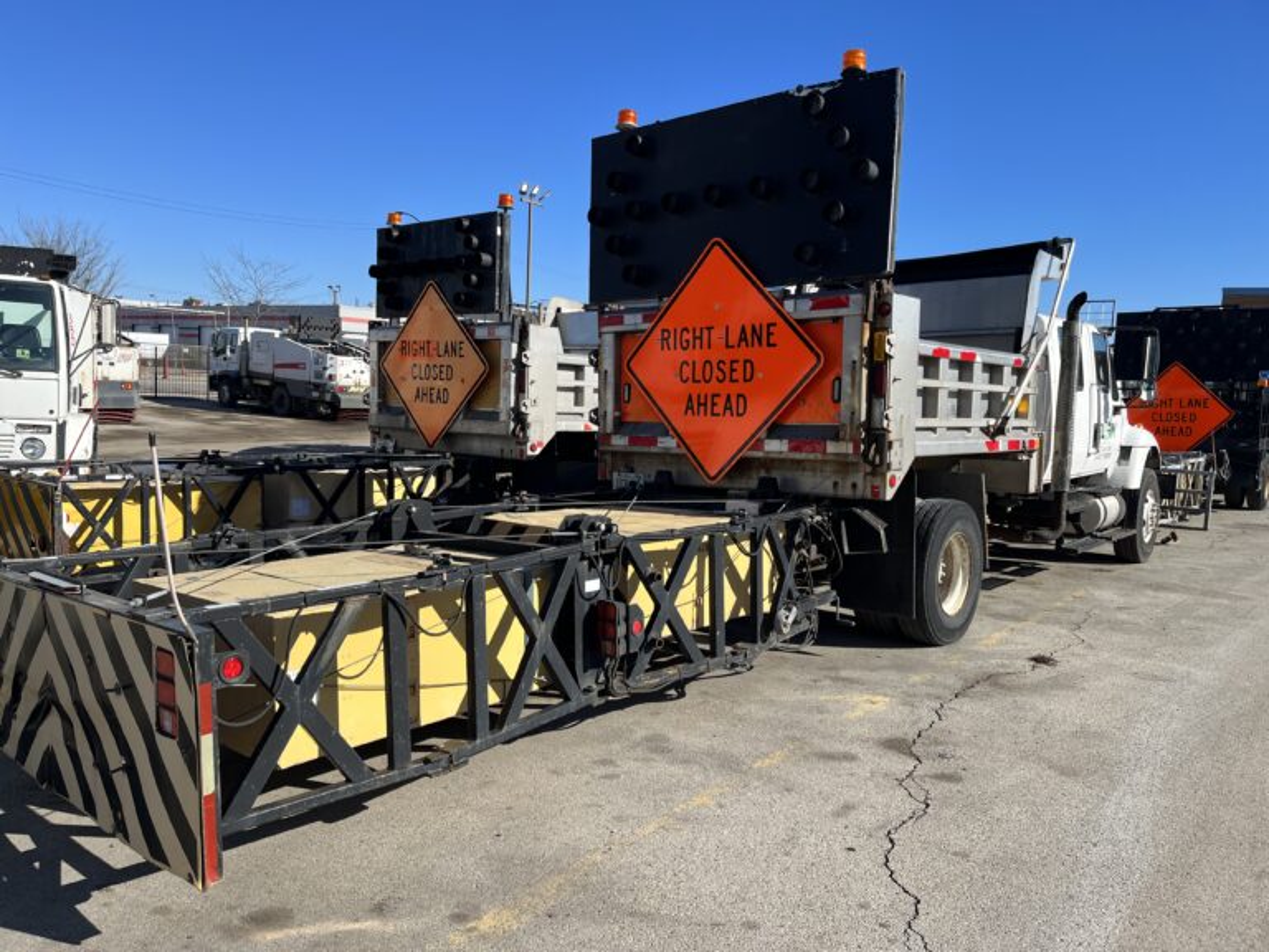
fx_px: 953
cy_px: 476
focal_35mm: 26
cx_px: 634
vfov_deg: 53.1
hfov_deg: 67.3
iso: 50
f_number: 1.6
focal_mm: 5.1
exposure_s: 1/3413
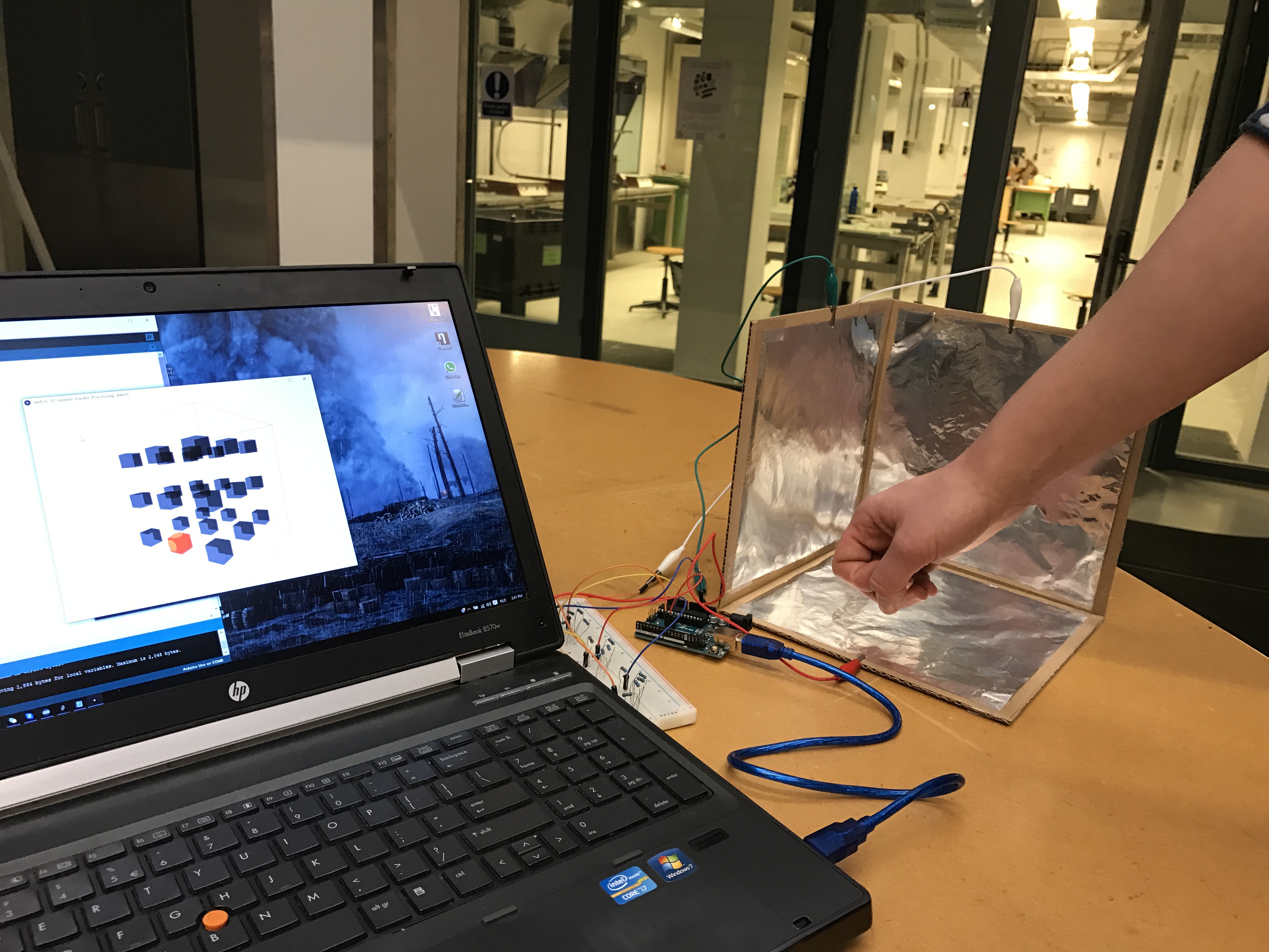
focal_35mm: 28
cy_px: 476
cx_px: 634
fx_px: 1026
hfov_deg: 63.4
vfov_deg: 49.7
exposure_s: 1/25
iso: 40
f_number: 1.8
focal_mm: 3.99
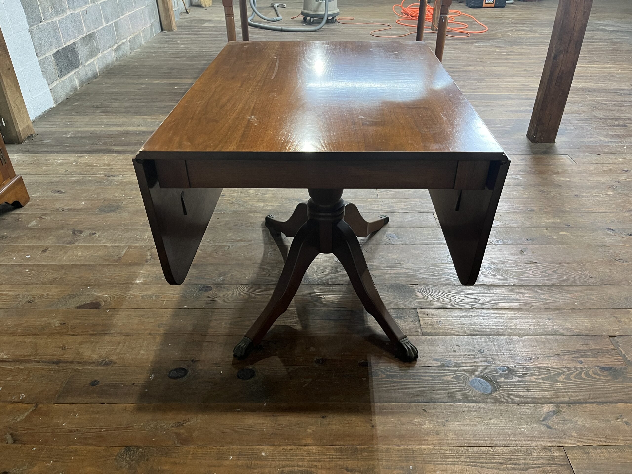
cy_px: 237
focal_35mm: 26
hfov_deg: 67.3
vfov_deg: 53.1
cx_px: 316
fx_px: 475
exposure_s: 1/60
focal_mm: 5.1
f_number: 1.6
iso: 400
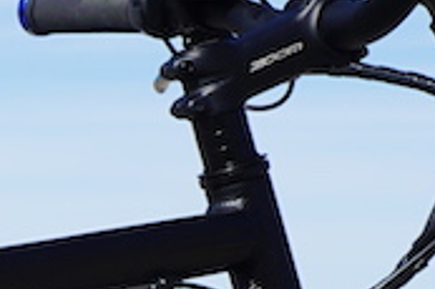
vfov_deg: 3.7
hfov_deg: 5.6
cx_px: -272
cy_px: 753
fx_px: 4382
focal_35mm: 363
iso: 100
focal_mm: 49
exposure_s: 1/160
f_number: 11
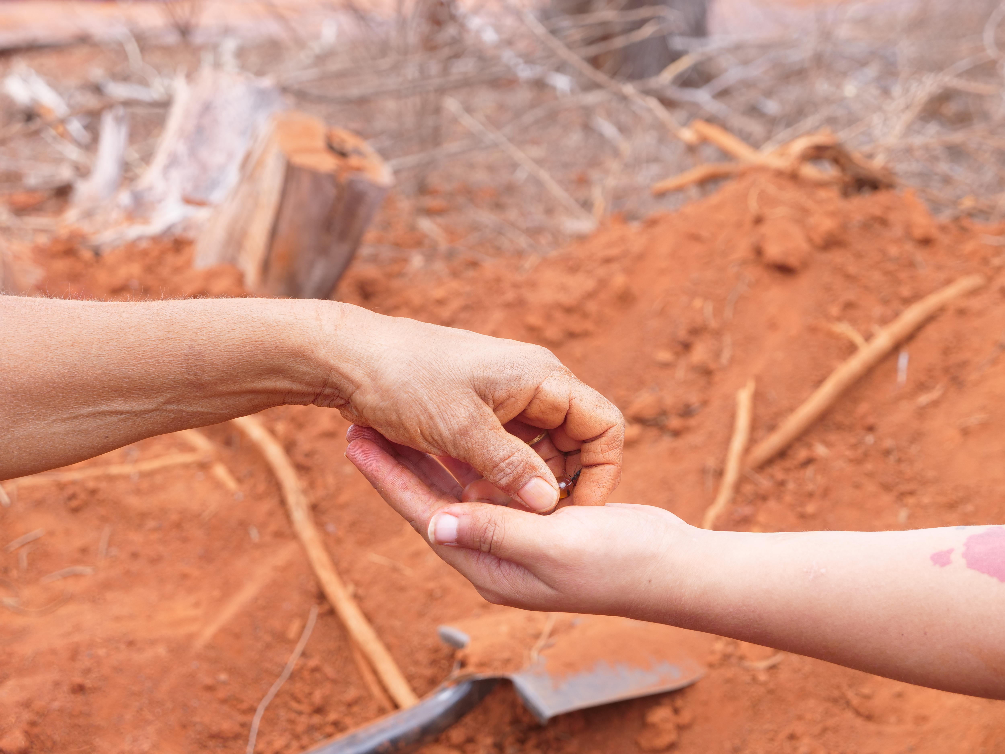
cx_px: 502
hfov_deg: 27.8
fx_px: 2032
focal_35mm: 70
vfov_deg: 21.0
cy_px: 377
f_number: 4
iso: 200
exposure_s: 1/250
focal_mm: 35
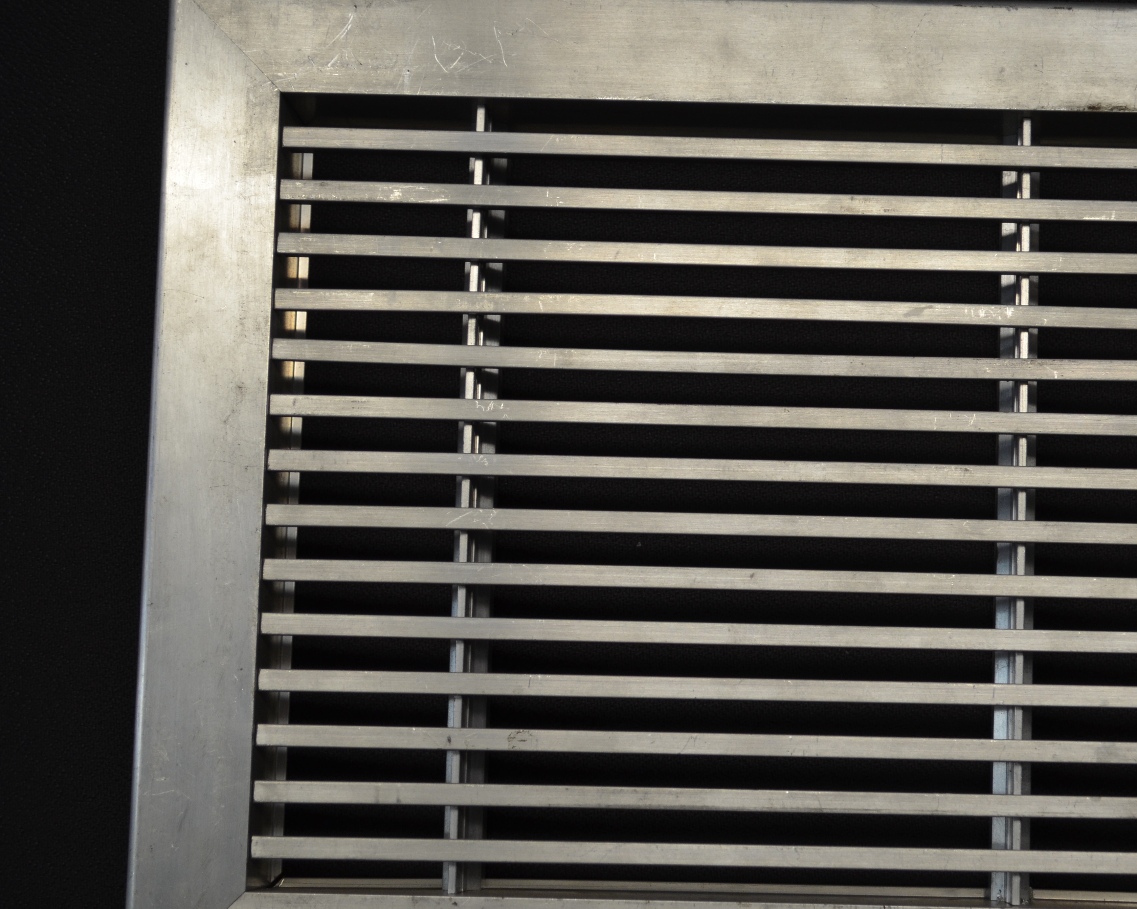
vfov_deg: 20.2
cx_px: 806
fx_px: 2557
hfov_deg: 24.9
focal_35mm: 76
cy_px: 507
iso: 400
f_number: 5
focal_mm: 38
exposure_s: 1/100
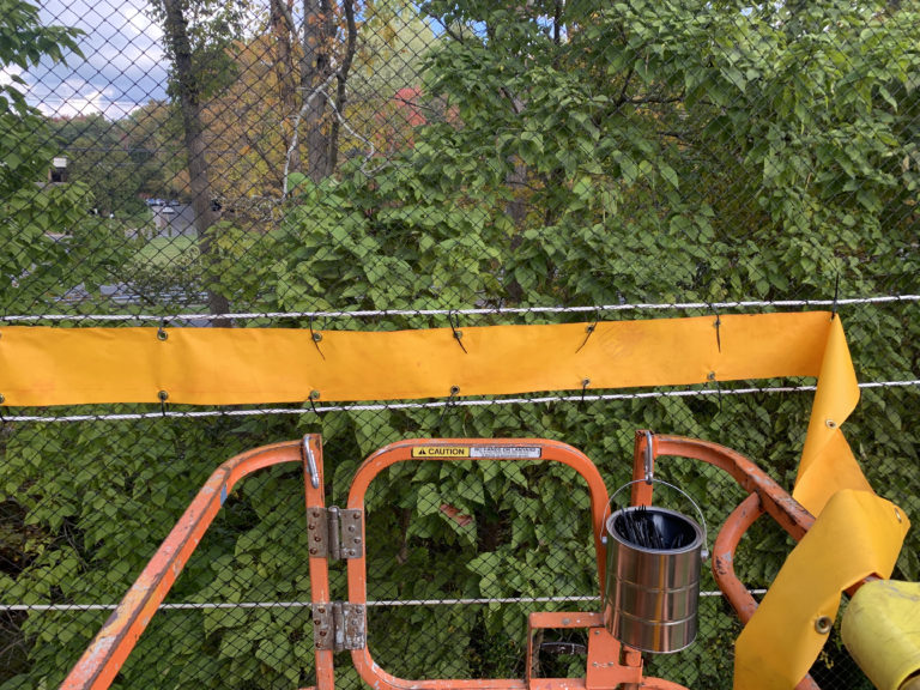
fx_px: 691
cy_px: 345
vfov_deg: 53.1
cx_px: 460
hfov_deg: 67.3
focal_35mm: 26
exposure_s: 1/310
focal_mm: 4.25
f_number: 1.8
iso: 25
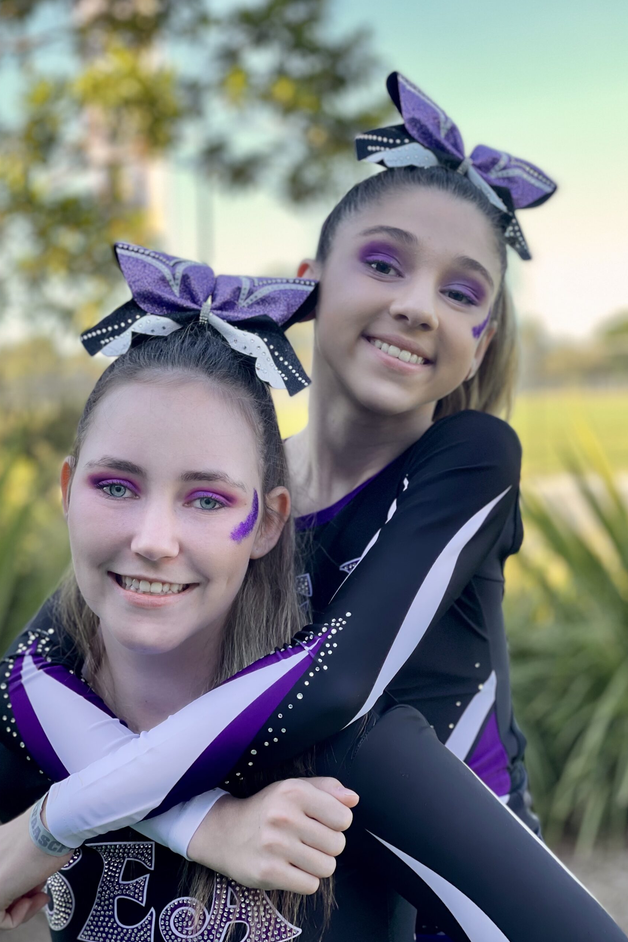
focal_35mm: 67
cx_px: 297
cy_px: 472
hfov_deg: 20.3
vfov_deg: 30.1
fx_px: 1753
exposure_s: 1/121
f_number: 2.2
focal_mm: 7.5
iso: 32
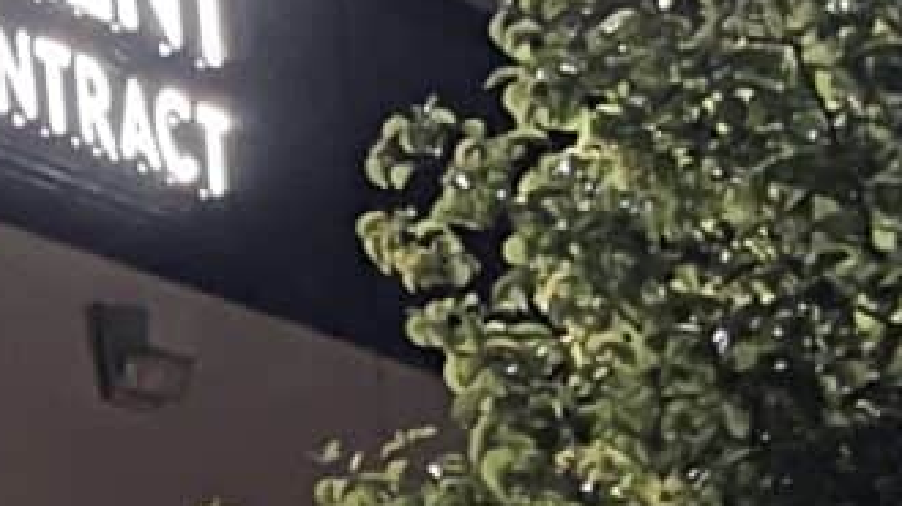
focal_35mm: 176
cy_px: 167
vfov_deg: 6.9
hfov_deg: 9.8
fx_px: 4206
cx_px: -1656
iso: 800
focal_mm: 5.1
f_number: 1.6
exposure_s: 1/17
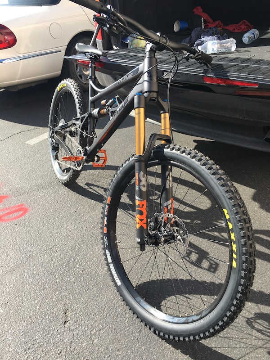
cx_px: 135
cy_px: 180
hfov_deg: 48.2
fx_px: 302
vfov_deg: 61.7
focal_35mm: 29
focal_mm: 4.15
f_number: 2.2
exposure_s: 1/418
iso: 25
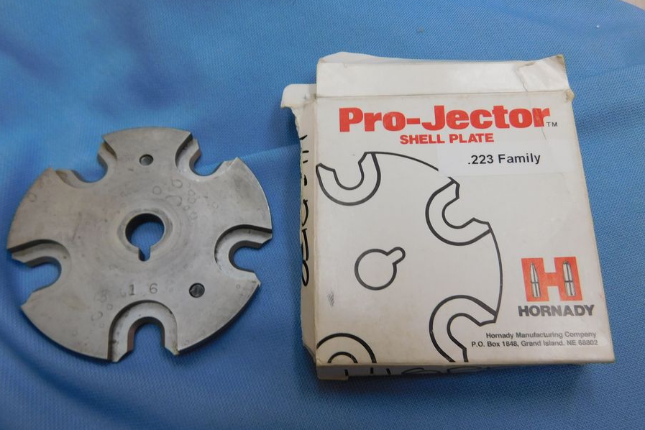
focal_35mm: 24
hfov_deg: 73.7
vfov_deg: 53.0
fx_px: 430
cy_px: 238
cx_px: 322
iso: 125
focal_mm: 4
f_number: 3
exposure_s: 1/50
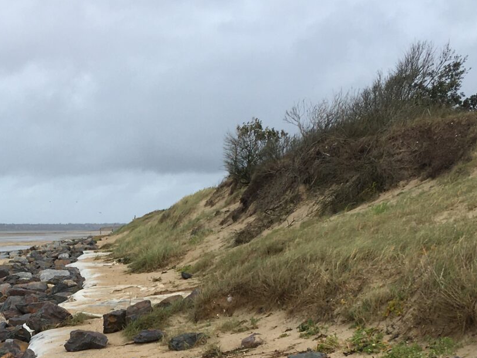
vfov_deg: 19.7
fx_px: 1006
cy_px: 344
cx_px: 148
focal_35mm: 73
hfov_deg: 26.5
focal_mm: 4.15
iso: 25
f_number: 2.2
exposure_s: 1/950
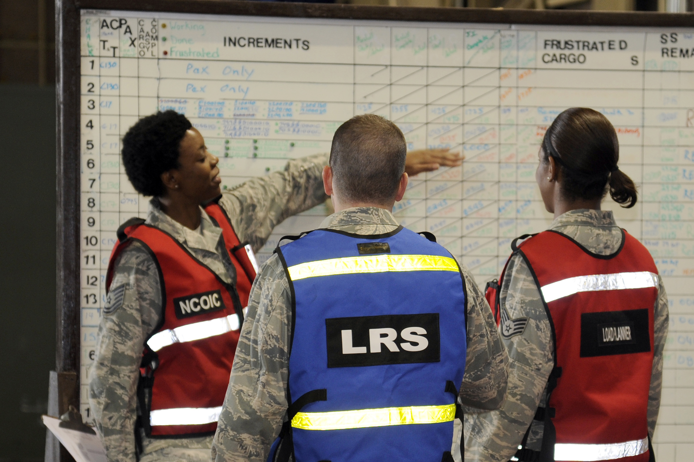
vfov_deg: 11.4
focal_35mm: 120
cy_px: 231
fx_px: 2312
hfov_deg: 17.1
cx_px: 347
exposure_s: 1/60
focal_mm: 120
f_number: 4
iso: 800
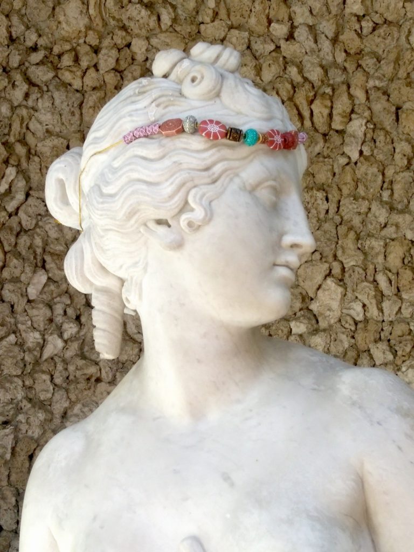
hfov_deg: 66.0
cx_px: 207
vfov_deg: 81.7
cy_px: 276
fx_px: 319
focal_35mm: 20
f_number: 2.2
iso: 100
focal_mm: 3.46
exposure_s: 1/222
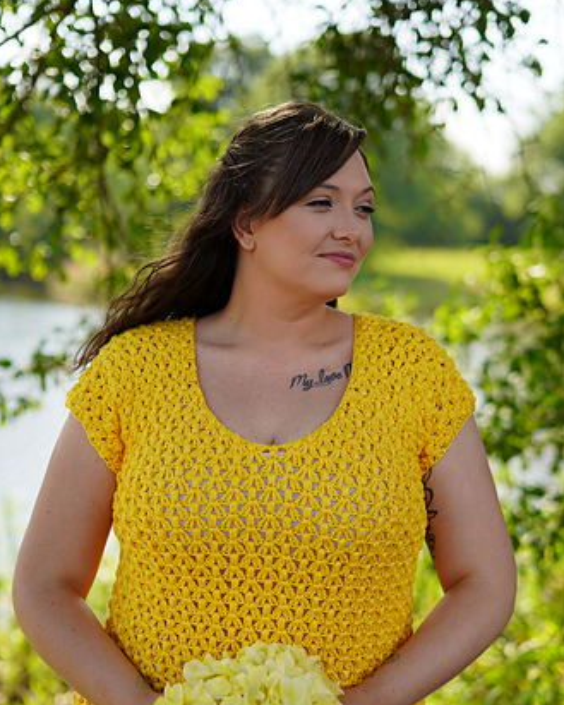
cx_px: 282
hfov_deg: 26.7
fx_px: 1189
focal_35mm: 57
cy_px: 422
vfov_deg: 32.9
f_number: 2.2
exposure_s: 1/1250
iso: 100
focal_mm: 50
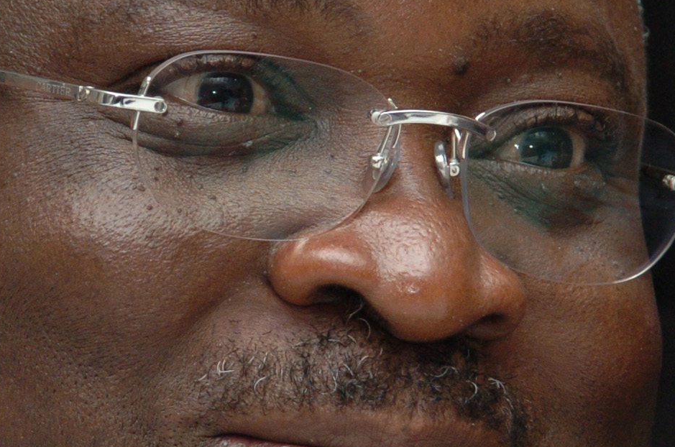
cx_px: 254
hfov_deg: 6.6
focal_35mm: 315
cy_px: 308
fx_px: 5894
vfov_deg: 4.3
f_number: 7.1
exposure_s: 1/160
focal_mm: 80
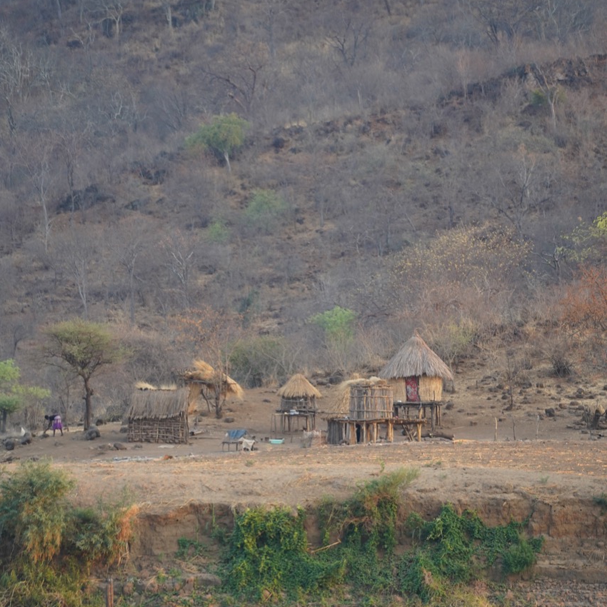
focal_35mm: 256
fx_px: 5079
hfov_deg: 6.8
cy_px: 327
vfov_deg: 6.8
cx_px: 303
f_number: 4
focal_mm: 200
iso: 1250
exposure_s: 1/250
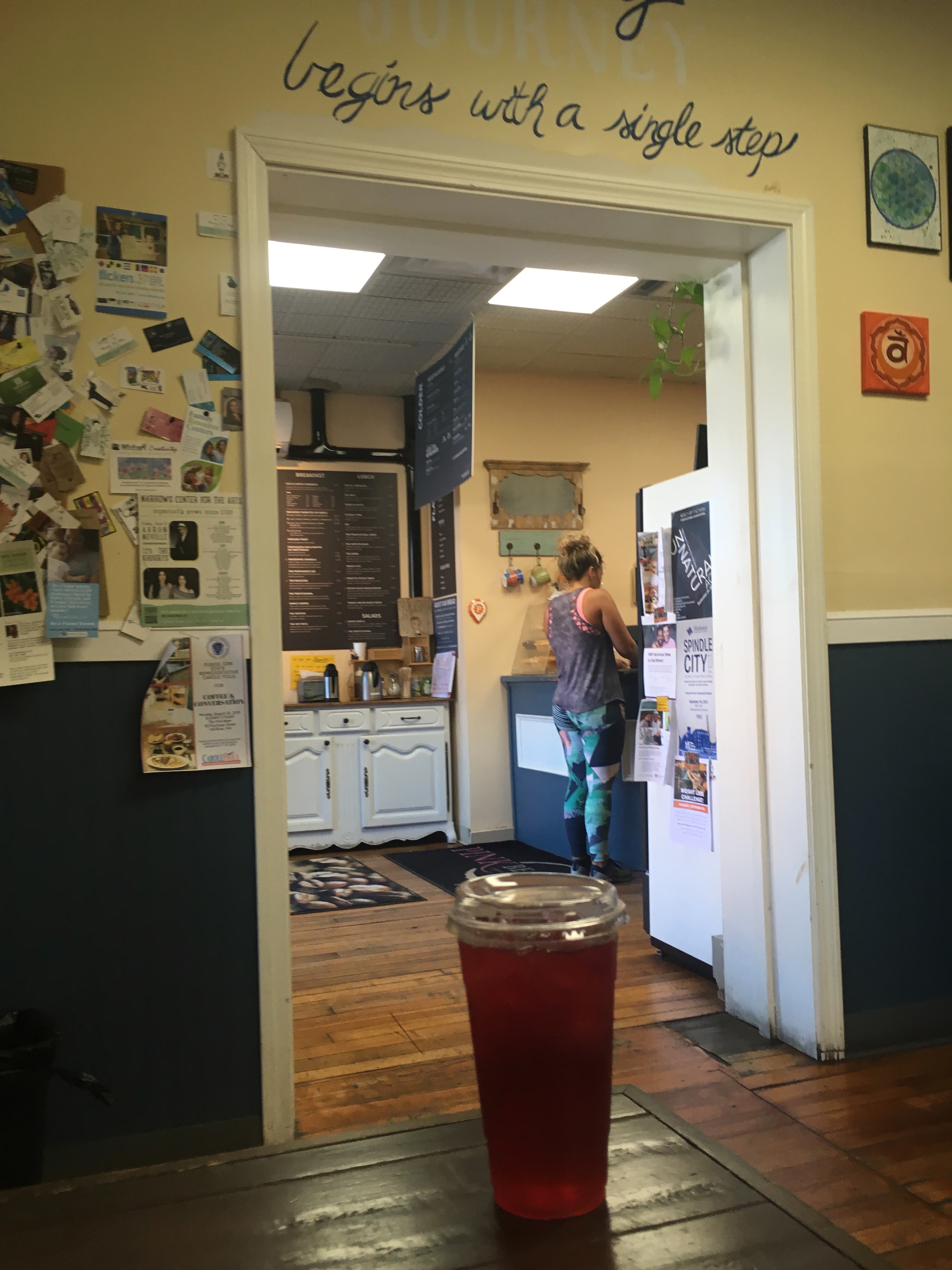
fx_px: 1063
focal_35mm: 29
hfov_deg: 48.2
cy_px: 635
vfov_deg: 61.7
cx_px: 476
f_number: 2.2
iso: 50
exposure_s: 1/30
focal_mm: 4.15
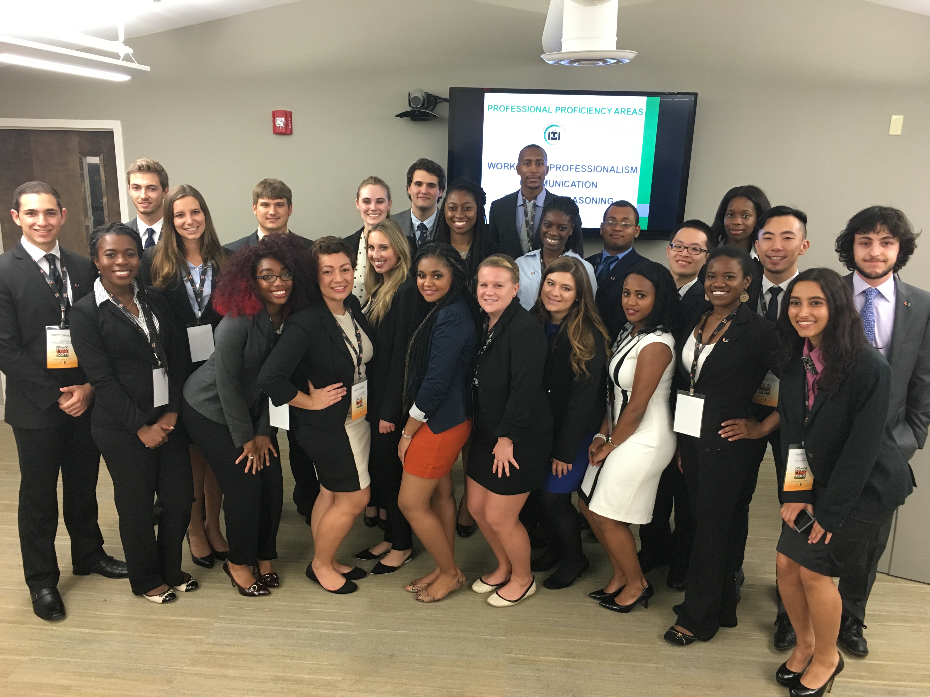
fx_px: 779
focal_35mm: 29
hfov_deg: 61.7
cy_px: 348
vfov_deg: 48.2
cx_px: 465
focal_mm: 4.15
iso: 125
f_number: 2.2
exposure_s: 1/30
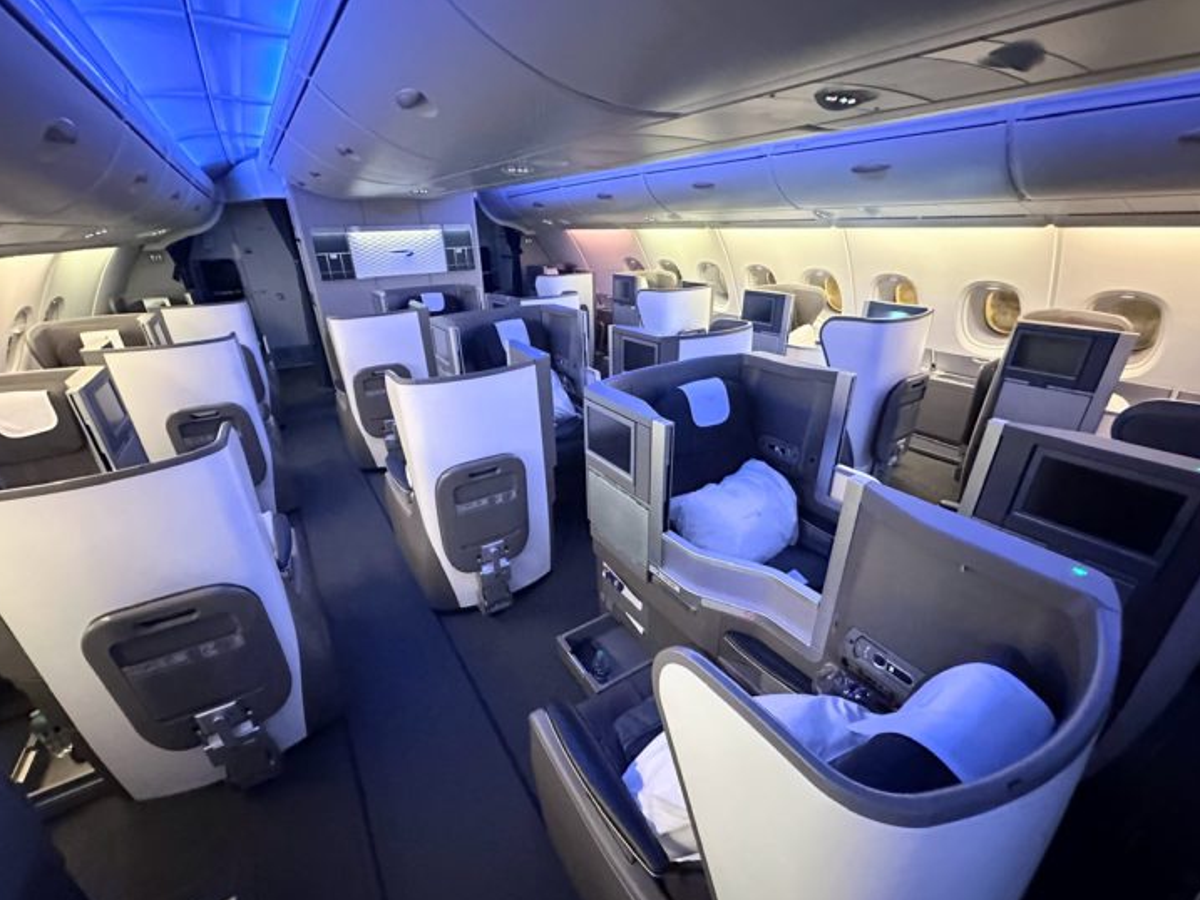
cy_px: 478
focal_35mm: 15
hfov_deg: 98.2
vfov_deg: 81.7
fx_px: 520
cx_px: 589
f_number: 2.2
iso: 1250
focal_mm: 2.22
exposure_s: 1/37
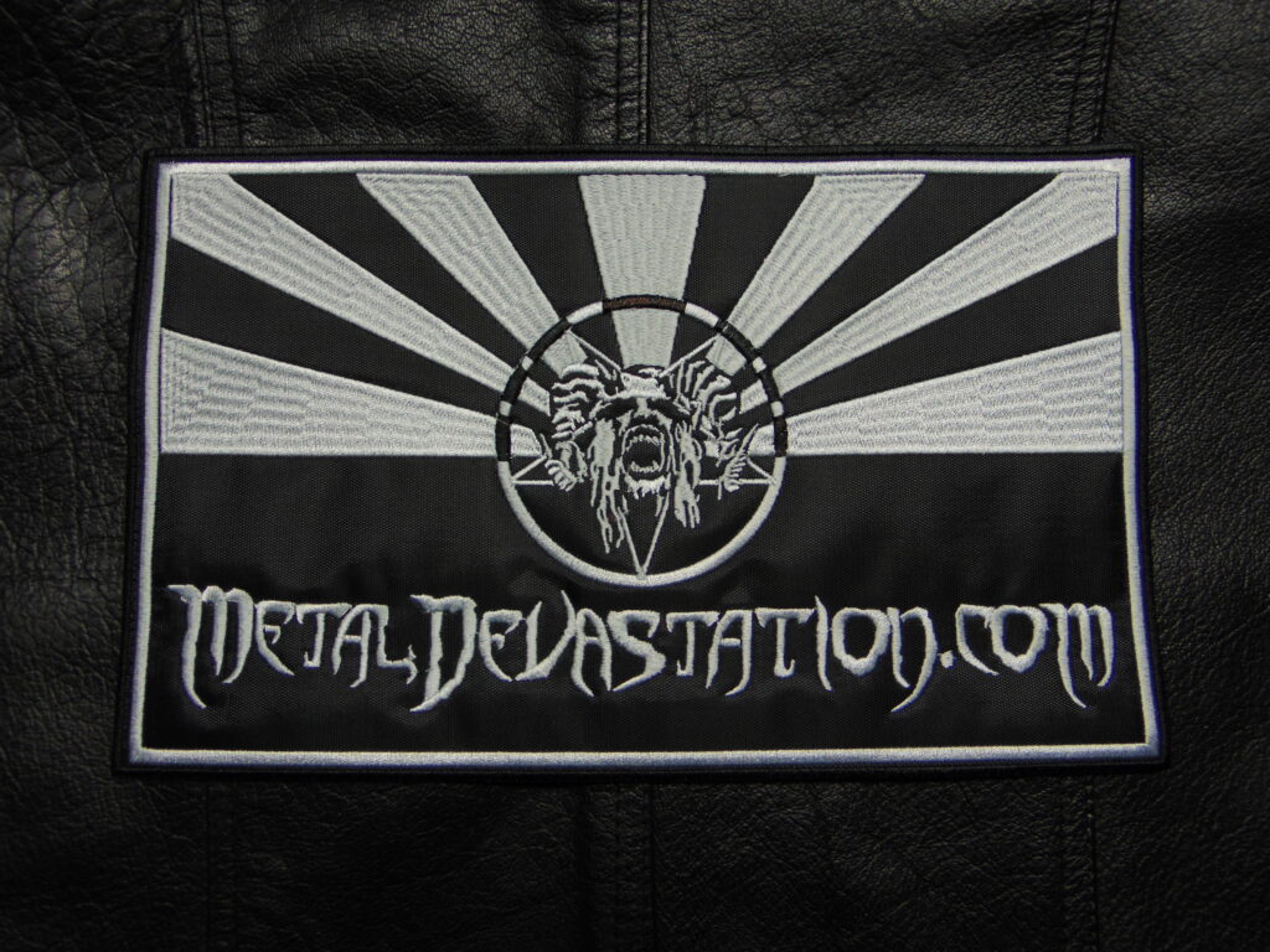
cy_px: 476
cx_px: 635
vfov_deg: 54.9
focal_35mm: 25
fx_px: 917
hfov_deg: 69.4
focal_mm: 4.5
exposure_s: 1/30
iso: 80
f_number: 3
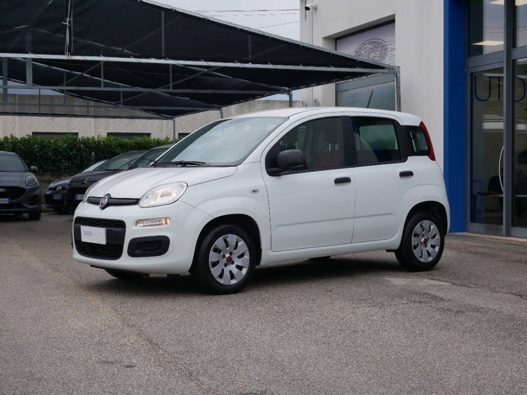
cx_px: 264
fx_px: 975
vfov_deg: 22.9
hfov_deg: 30.3
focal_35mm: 64
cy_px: 198
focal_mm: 32
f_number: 7.1
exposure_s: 1/160
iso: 200
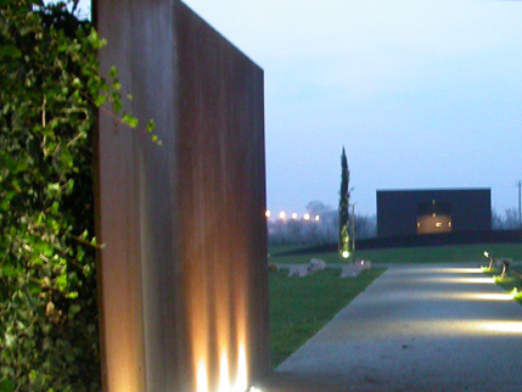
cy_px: 299
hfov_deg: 26.9
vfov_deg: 20.8
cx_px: 456
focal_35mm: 70
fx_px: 1056
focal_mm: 7.85
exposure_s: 1/1.6
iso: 400
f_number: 2.6
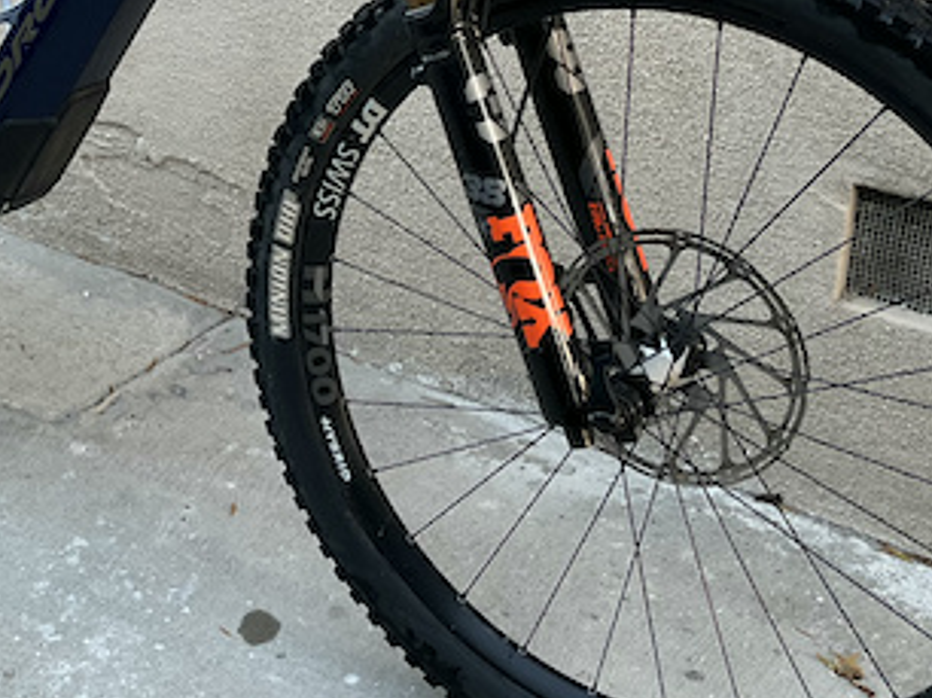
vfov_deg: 21.1
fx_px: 1829
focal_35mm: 68
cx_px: 231
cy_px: 52
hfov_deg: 28.2
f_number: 1.6
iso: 125
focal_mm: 5.1
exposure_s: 1/121
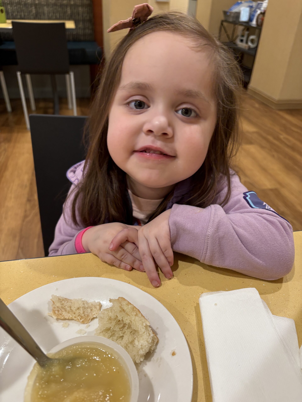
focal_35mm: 26
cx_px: 151
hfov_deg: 53.1
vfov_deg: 67.3
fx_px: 302
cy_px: 201
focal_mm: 5.96
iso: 160
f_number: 1.6
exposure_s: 1/60
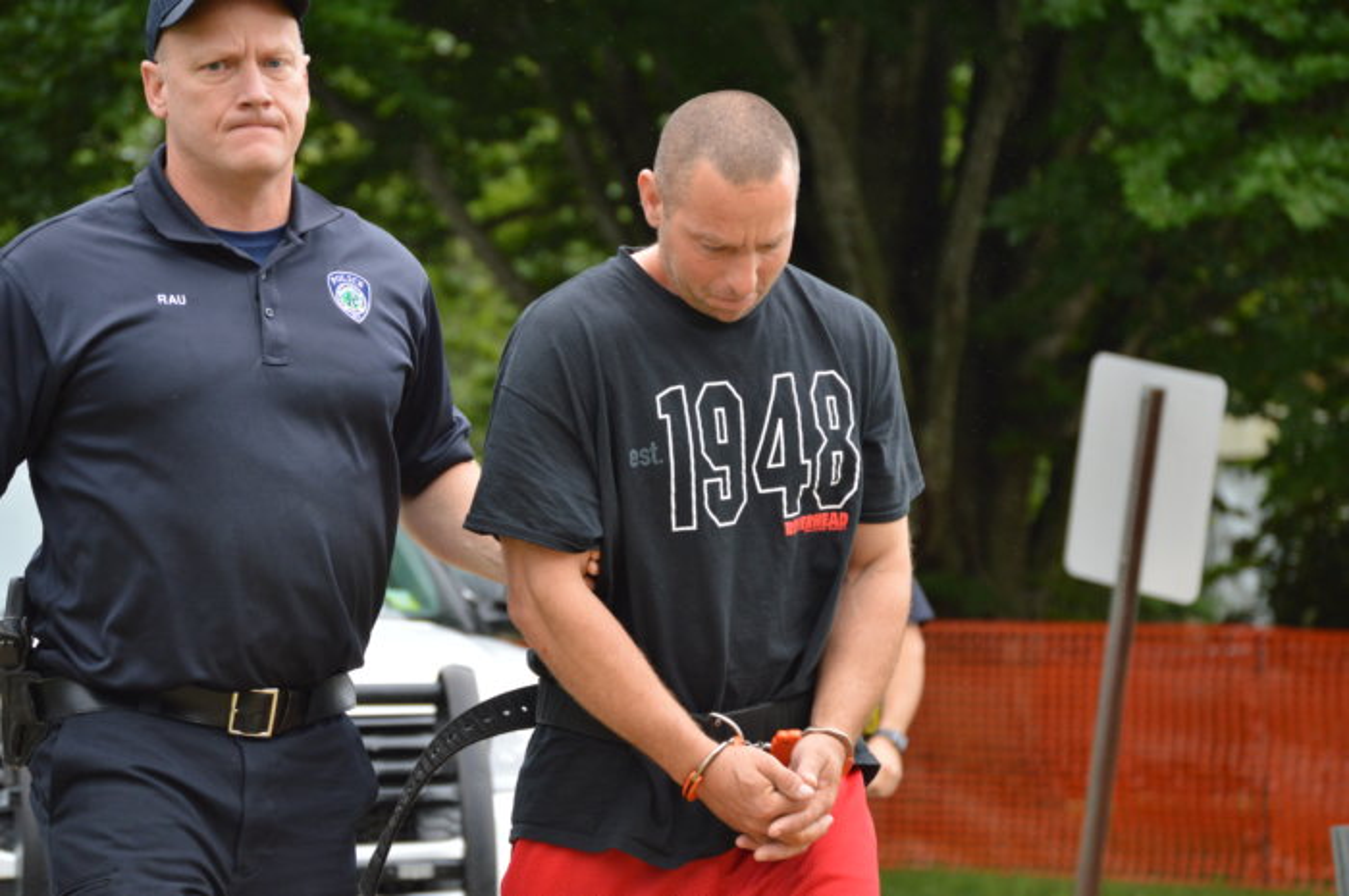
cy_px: 448
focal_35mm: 150
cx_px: 674
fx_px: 5614
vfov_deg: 9.1
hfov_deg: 13.7
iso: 400
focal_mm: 100
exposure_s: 1/500
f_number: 5.6
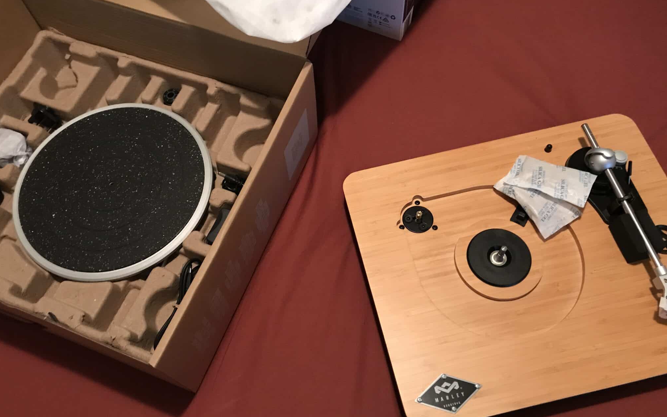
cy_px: 230
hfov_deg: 62.9
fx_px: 545
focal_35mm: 30
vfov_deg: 41.8
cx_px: 330
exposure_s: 1/5
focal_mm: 3.99
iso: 80
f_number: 1.8
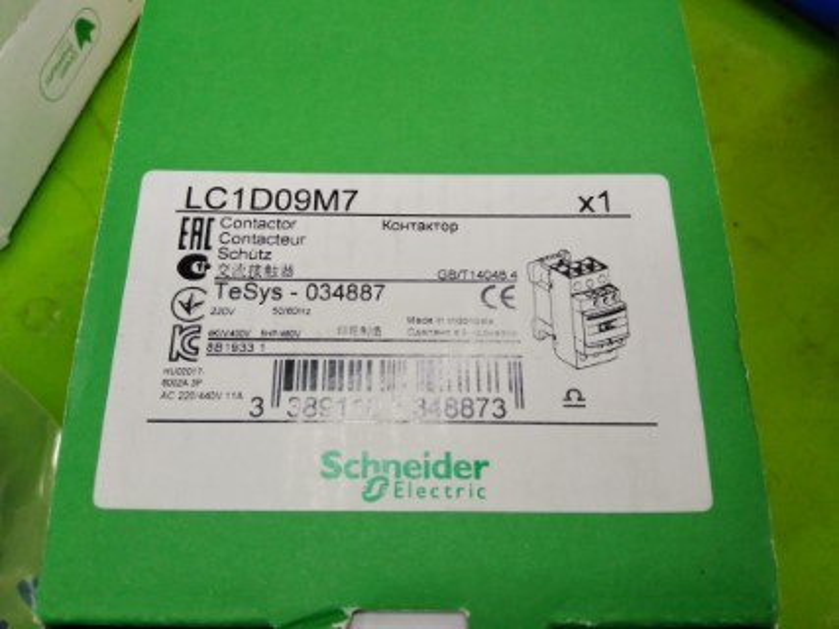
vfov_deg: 53.0
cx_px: 420
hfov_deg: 67.3
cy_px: 314
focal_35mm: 26
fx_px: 630
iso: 373
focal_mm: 3.59
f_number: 1.8
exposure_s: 1/30
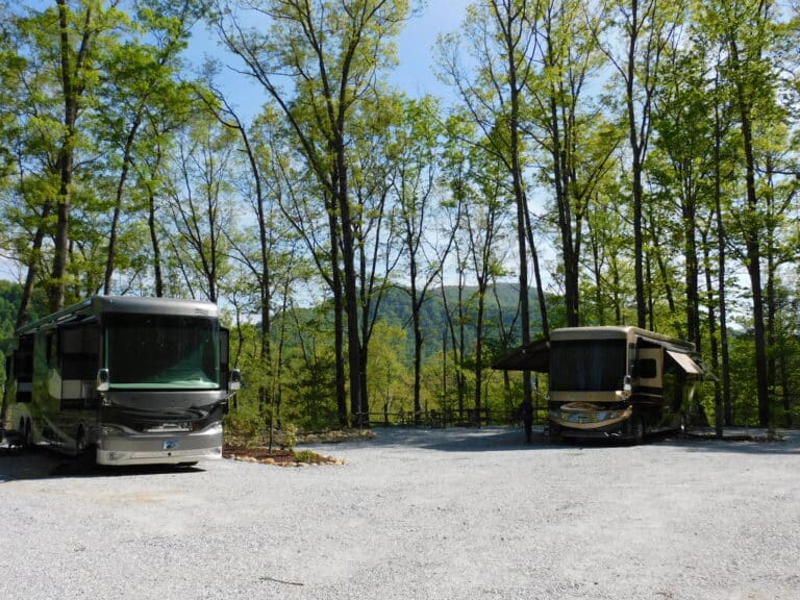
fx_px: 809
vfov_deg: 40.7
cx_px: 400
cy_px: 300
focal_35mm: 35
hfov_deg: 52.6
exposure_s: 1/1000
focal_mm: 6.3
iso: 125
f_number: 3.8
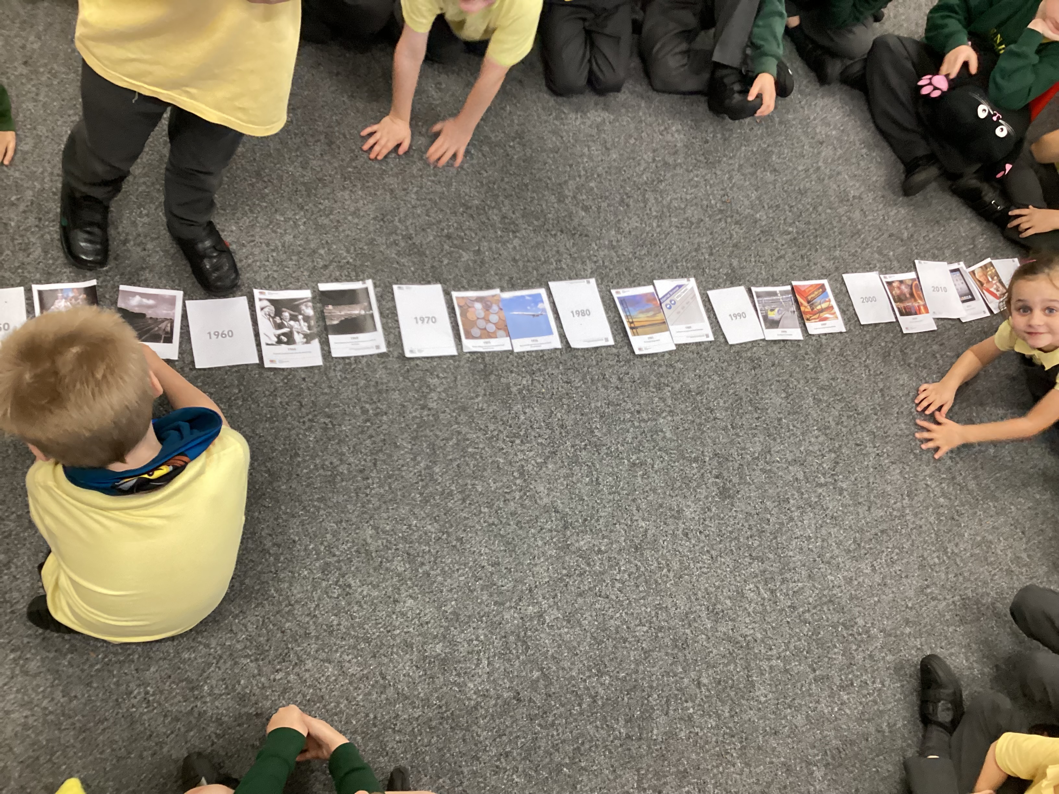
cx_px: 530
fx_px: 948
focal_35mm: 31
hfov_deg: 58.4
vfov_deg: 45.4
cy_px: 397
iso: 250
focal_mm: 3.3
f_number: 2.4
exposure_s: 1/60
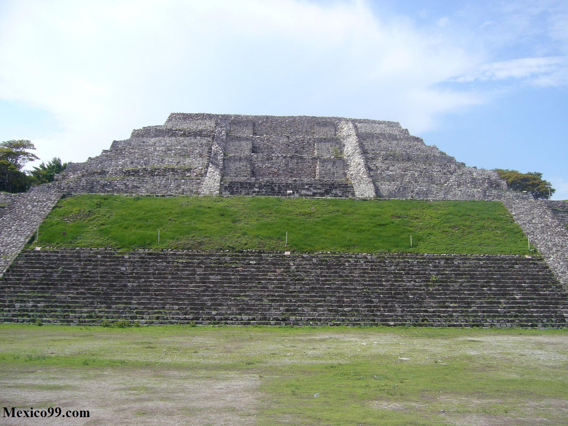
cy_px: 213
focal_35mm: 35
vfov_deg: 40.7
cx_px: 284
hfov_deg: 52.6
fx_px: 574
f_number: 5.6
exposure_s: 1/400
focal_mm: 5.8
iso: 80
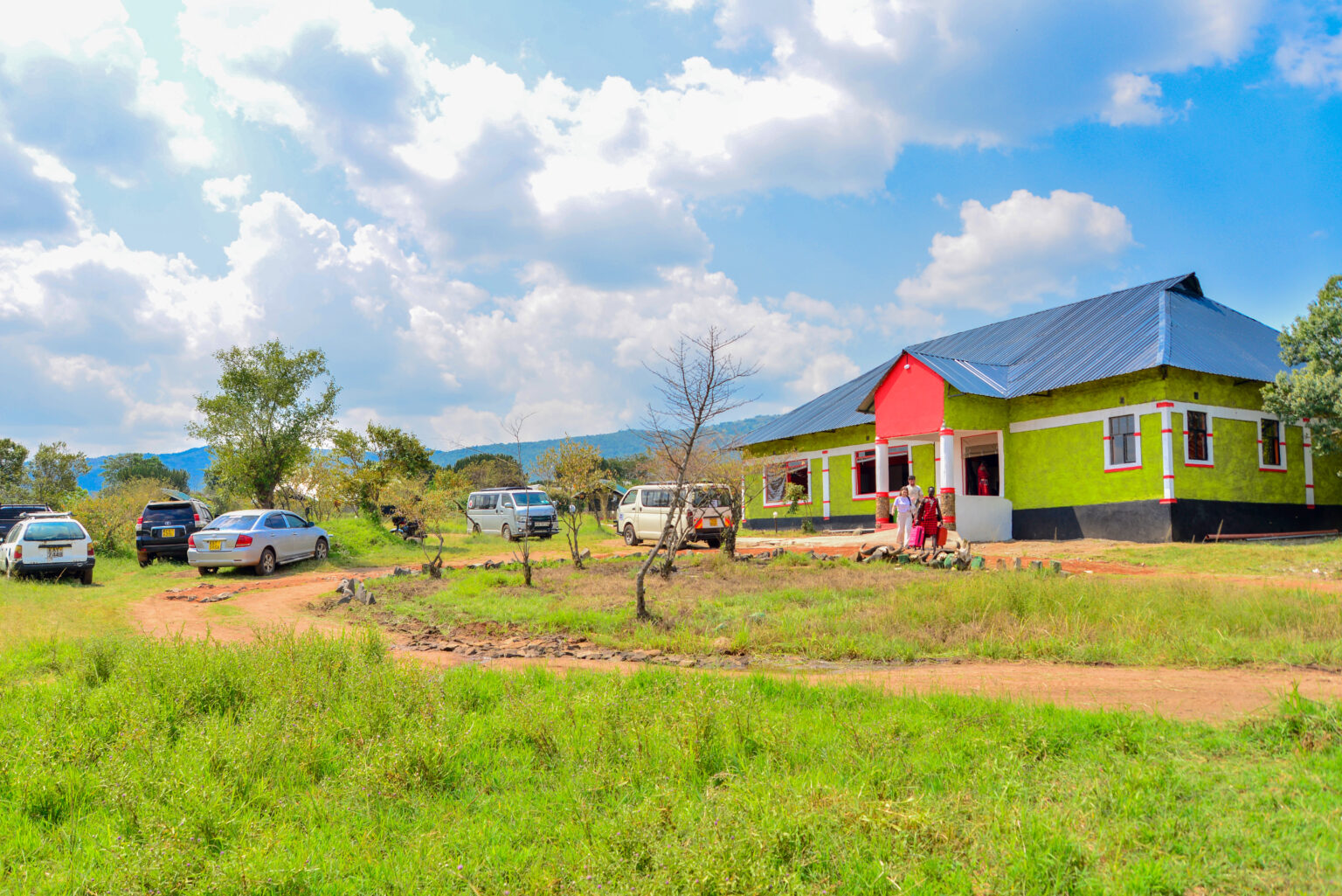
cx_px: 671
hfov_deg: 65.5
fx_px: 1044
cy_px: 448
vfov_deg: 46.4
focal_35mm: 28
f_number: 3.5
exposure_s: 1/320
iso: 125
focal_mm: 28
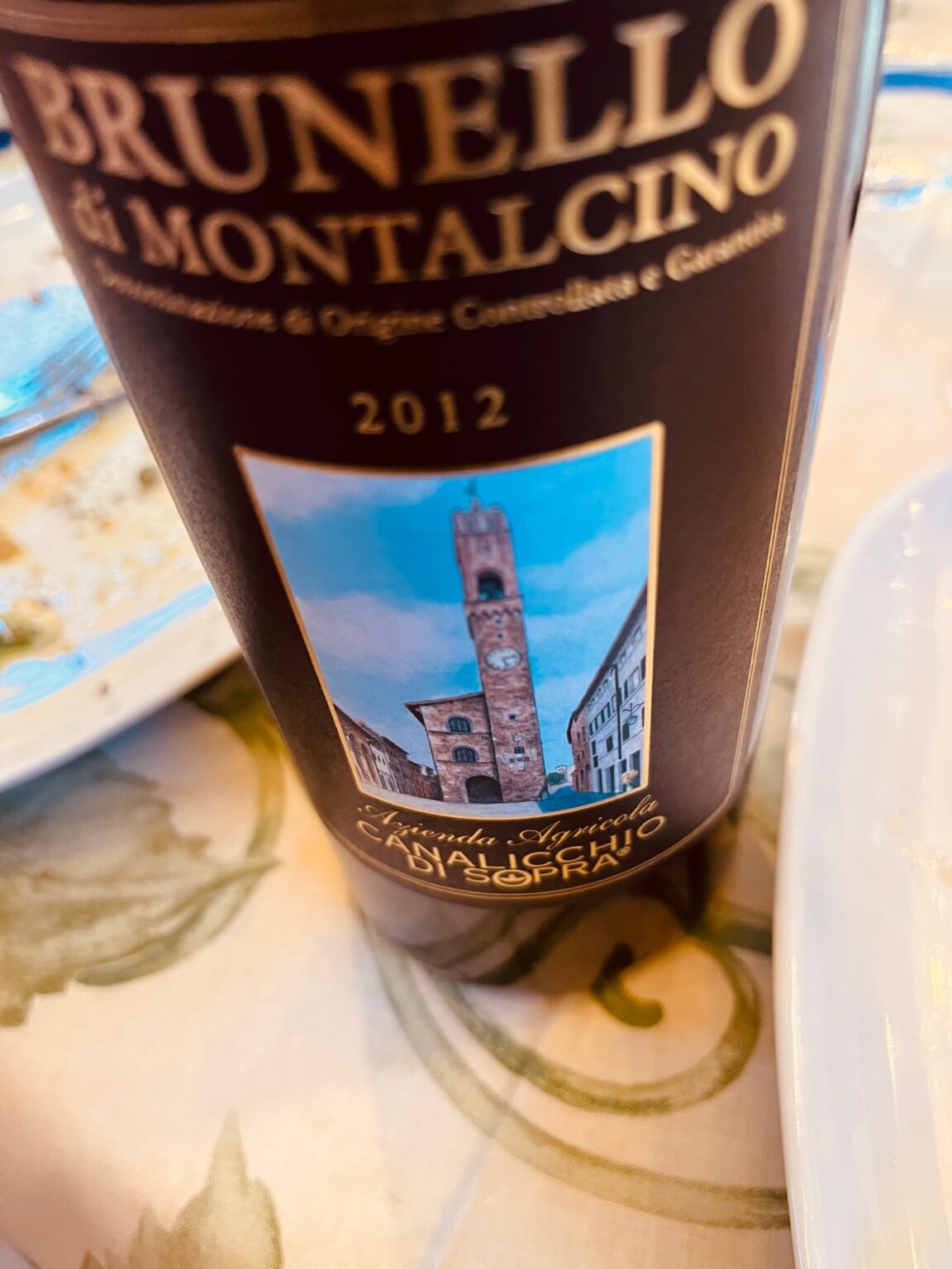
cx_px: 476
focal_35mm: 26
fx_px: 953
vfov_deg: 67.3
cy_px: 634
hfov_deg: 53.1
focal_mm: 5.1
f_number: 1.6
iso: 500
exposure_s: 1/60
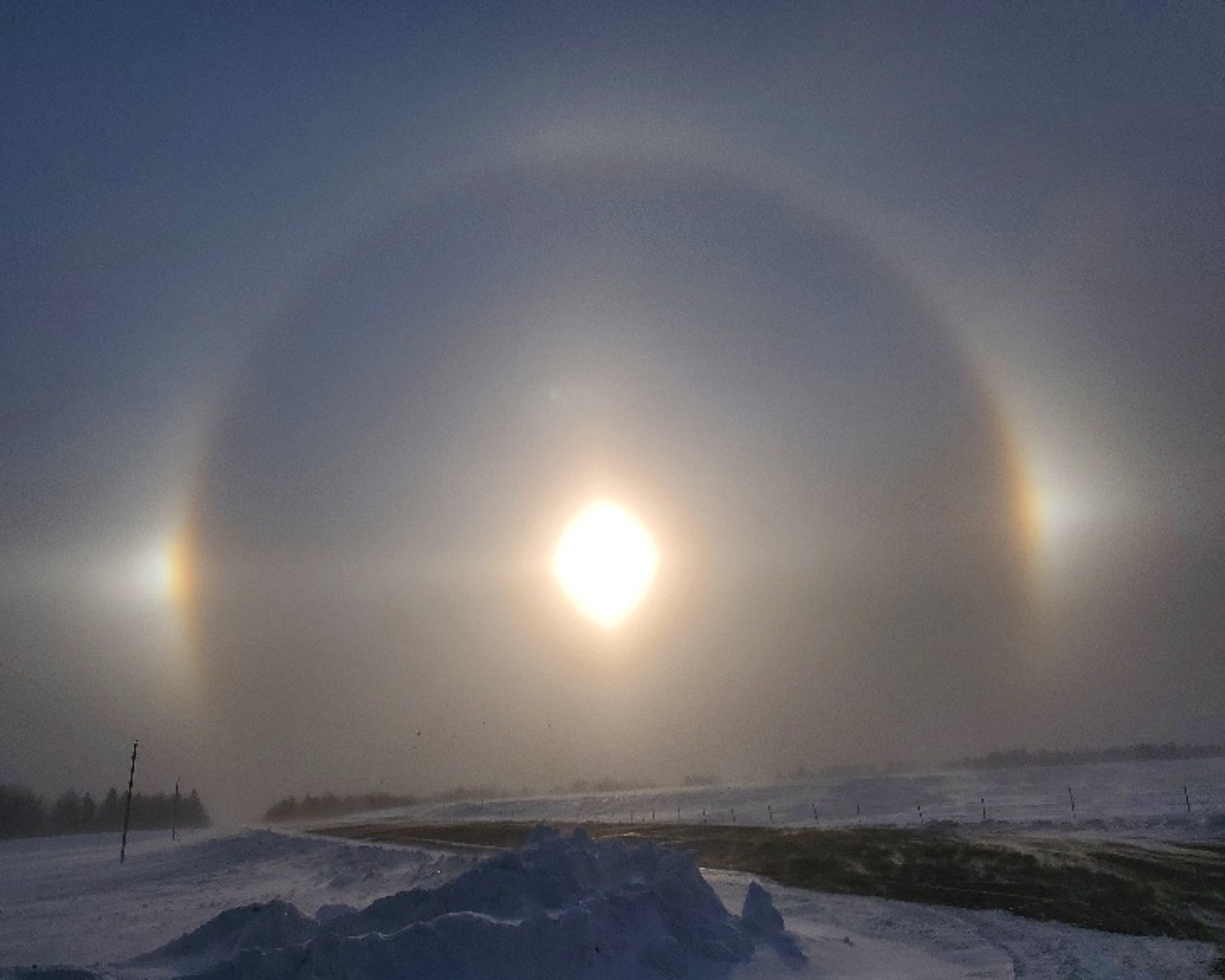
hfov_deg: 62.2
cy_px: 482
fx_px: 1015
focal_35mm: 28
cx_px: 599
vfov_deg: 51.5
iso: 50
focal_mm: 4.3
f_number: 2.4
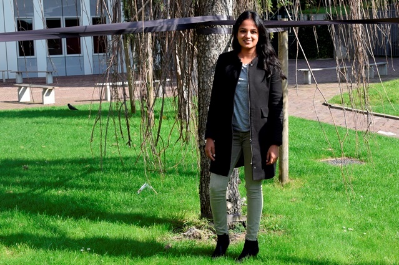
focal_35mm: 36
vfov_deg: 36.8
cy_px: 132
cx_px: 200
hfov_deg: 53.2
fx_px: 399
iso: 200
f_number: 8
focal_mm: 24
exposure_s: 1/250
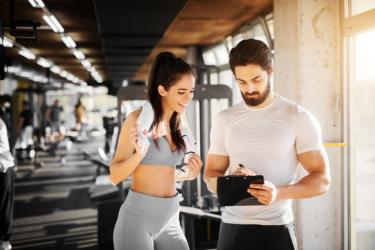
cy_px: 125
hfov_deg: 39.6
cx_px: 188
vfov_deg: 27.0
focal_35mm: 50
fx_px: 521
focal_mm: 50
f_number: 2
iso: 400
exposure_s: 1/640
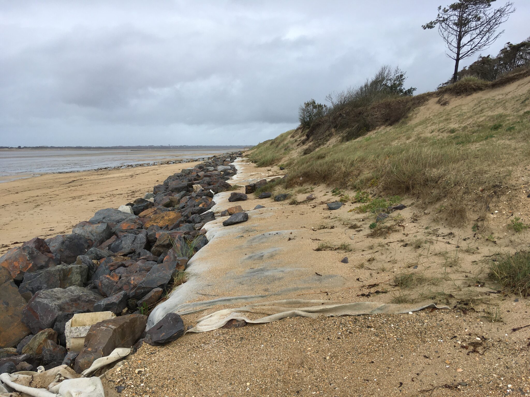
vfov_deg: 48.2
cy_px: 198
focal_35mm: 29
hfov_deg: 61.7
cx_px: 265
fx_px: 444
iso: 25
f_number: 2.2
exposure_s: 1/950
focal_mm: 4.15
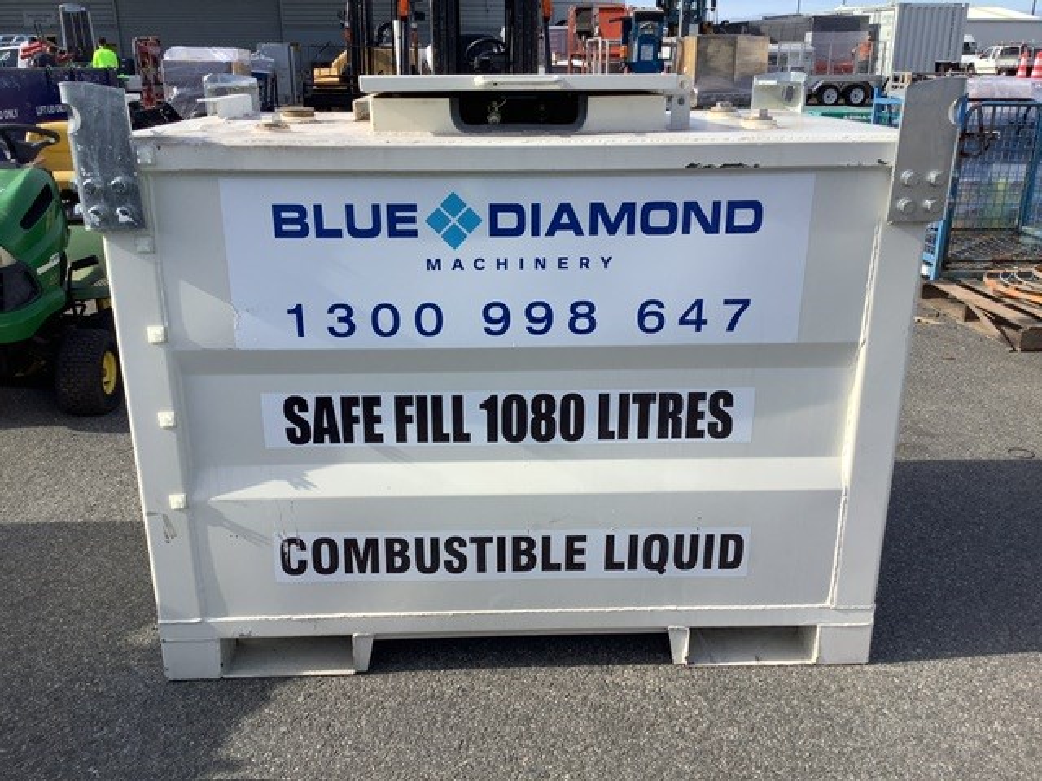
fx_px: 933
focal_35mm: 31
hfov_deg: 58.4
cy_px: 390
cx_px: 521
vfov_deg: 45.4
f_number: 2.4
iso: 25
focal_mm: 3.3
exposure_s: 1/926
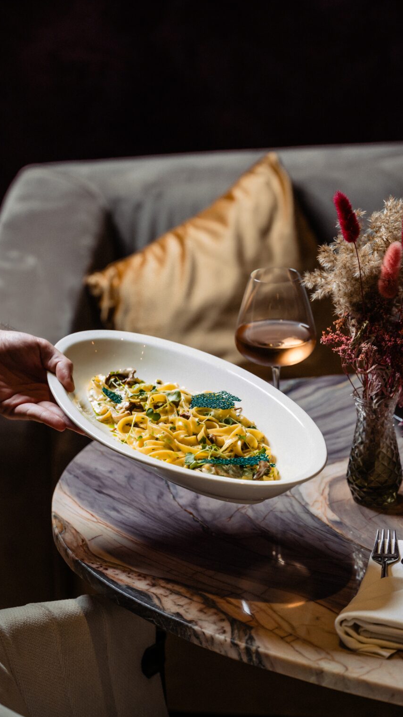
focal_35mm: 111
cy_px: 357
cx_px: 208
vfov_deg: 19.3
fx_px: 2109
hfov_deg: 10.9
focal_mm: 105
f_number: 4.5
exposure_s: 1/500
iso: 125
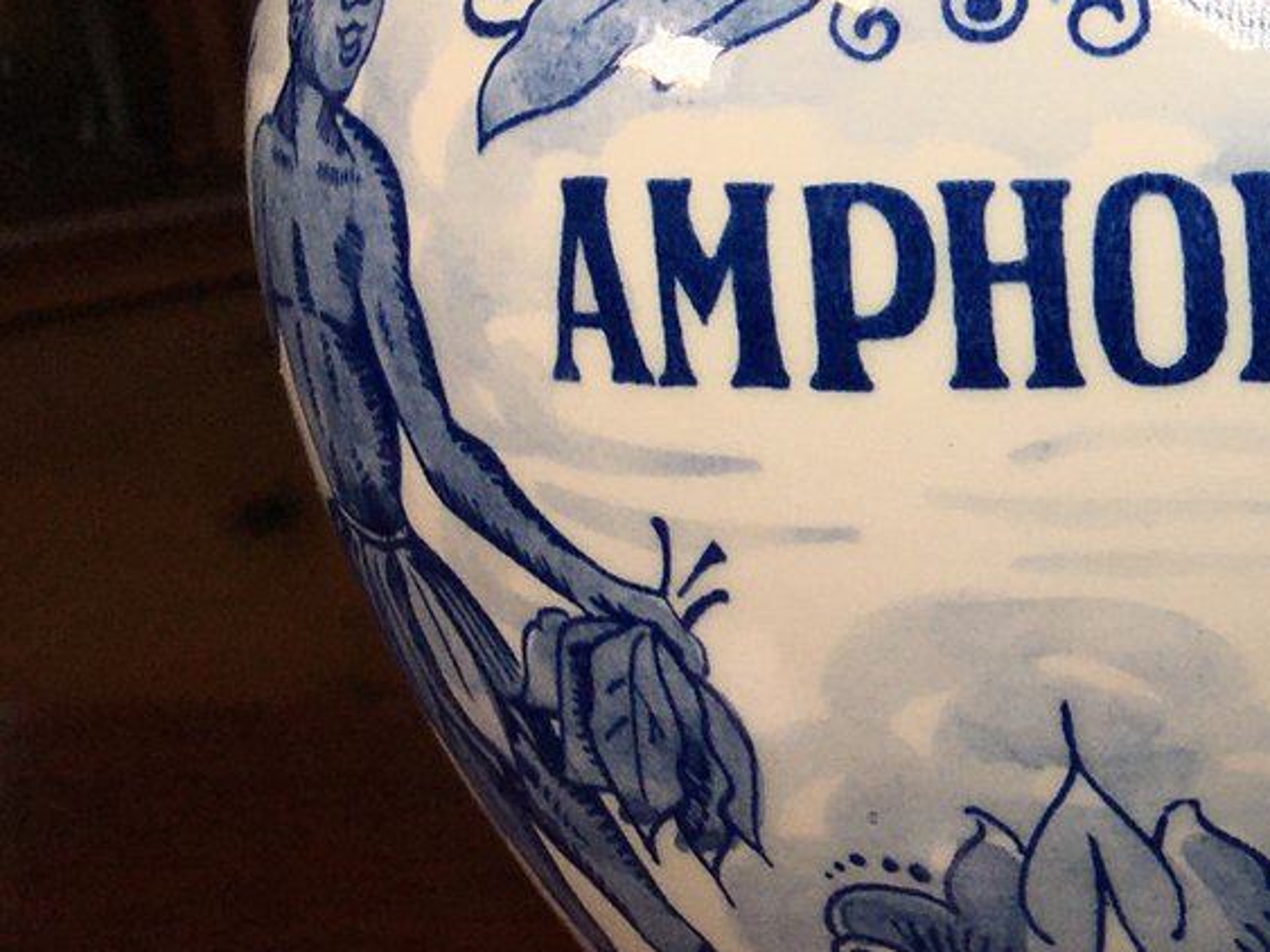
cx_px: 2111
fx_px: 3778
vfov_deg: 14.4
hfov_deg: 16.6
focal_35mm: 103
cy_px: 460
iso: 25
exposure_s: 1/490
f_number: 2.2
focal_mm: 4.15
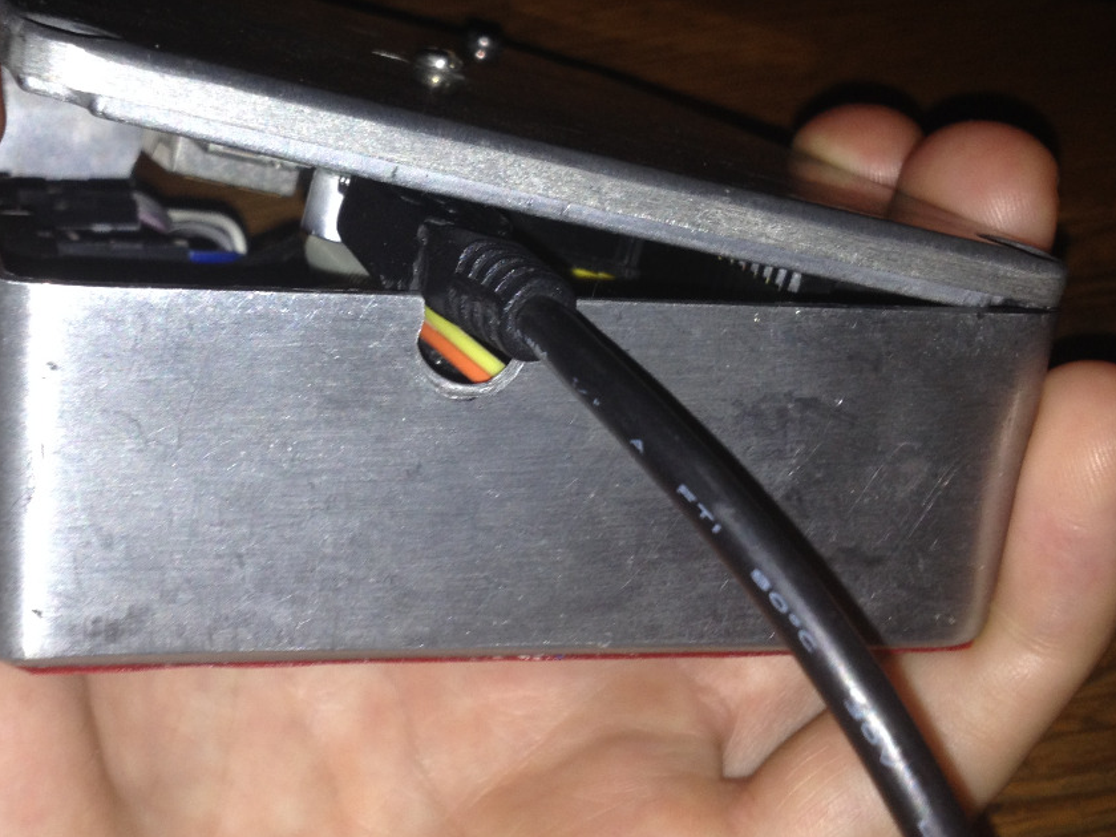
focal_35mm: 60
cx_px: 339
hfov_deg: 31.8
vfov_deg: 24.4
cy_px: 408
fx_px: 1934
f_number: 2.4
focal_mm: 4.28
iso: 50
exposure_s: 1/63
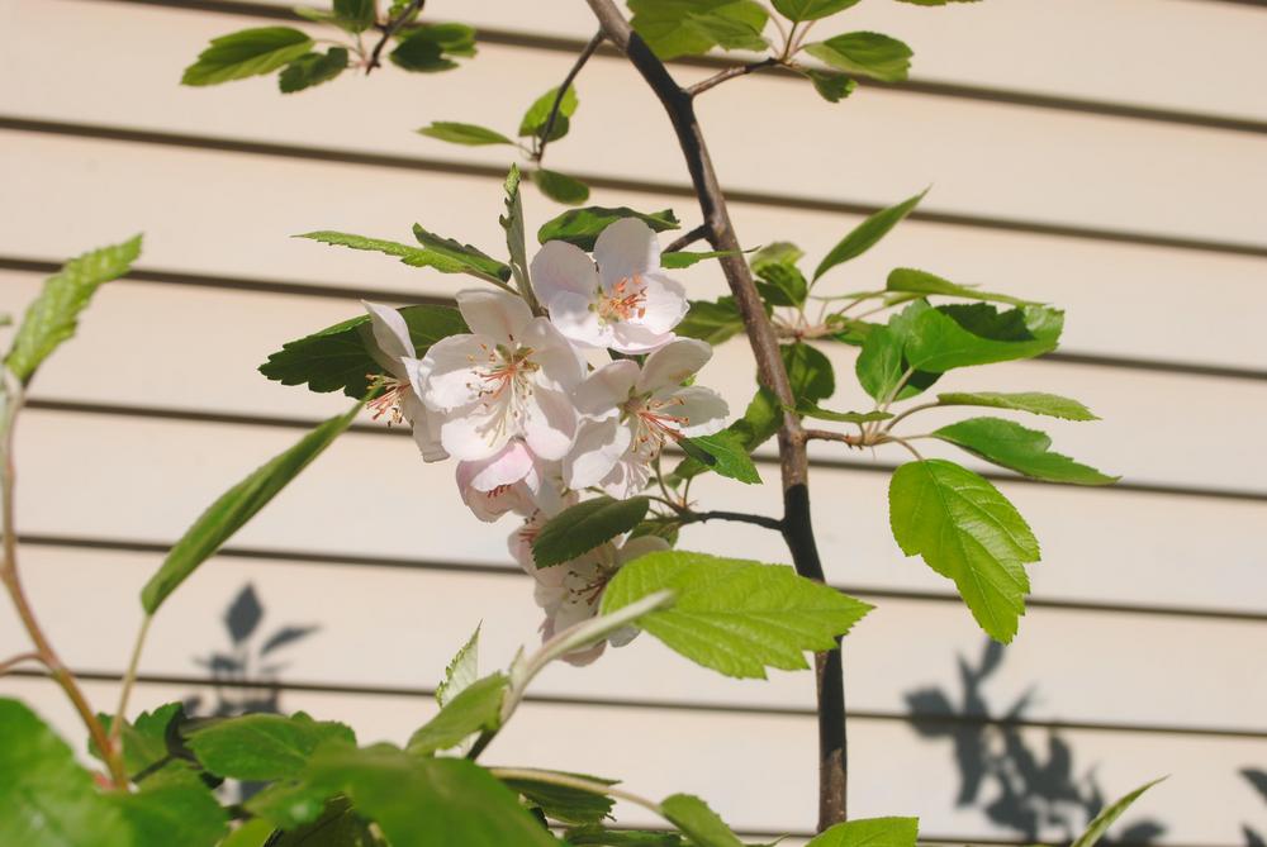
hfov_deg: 41.1
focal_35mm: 48
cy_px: 424
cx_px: 634
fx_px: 1691
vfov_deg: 28.1
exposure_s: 1/320
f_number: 9
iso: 100
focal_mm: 32
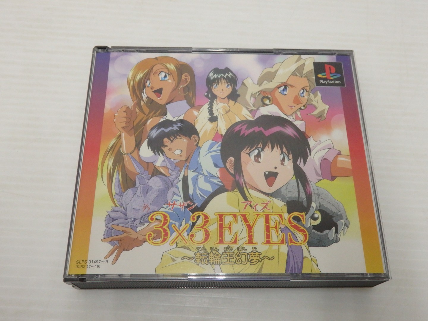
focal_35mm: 33
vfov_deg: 42.9
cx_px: 214
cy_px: 160
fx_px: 408
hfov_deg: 55.4
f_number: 3.4
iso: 640
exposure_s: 1/125
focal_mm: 6
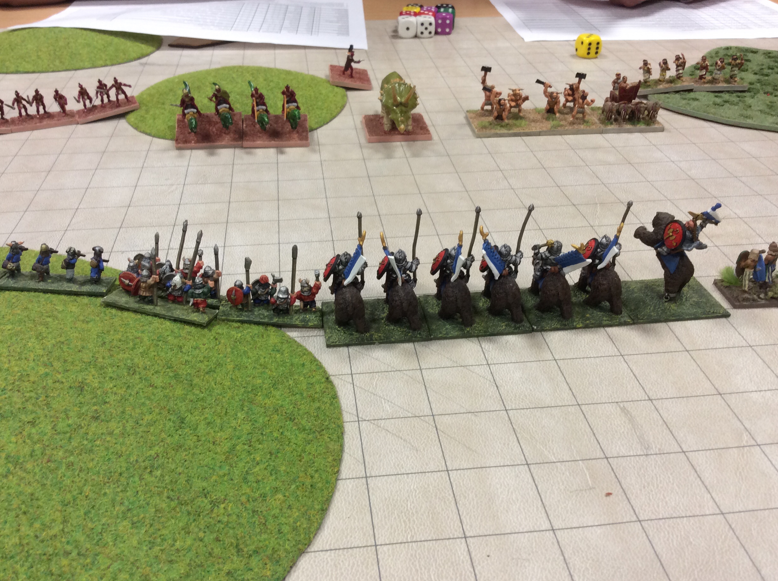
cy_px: 292
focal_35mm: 34
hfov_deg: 54.0
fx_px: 763
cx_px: 377
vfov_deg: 41.7
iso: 64
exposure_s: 1/25
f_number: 2.4
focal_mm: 3.3
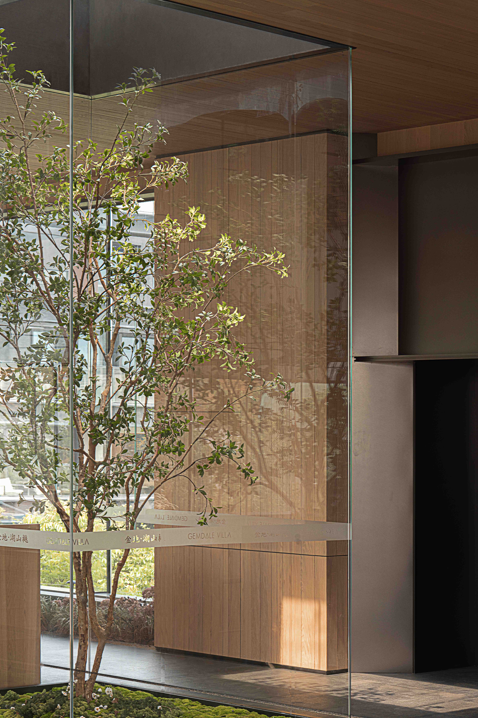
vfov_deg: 23.9
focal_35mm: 85
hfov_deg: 16.1
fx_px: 1693
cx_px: 260
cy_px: 383
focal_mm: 71
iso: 320
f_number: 13
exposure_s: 1/20
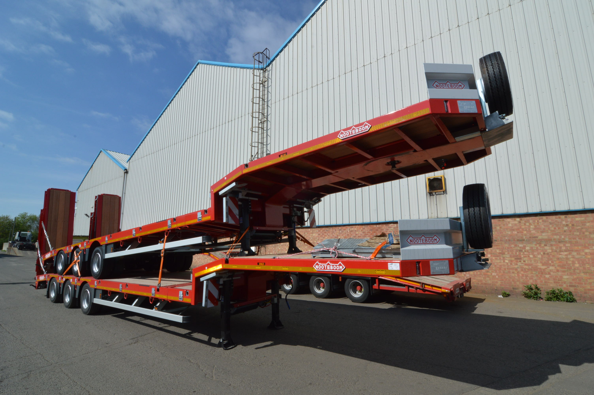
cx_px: 297
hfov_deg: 95.0
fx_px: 272
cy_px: 198
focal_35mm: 16
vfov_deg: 72.0
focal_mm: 11
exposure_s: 1/160
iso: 400
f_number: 22
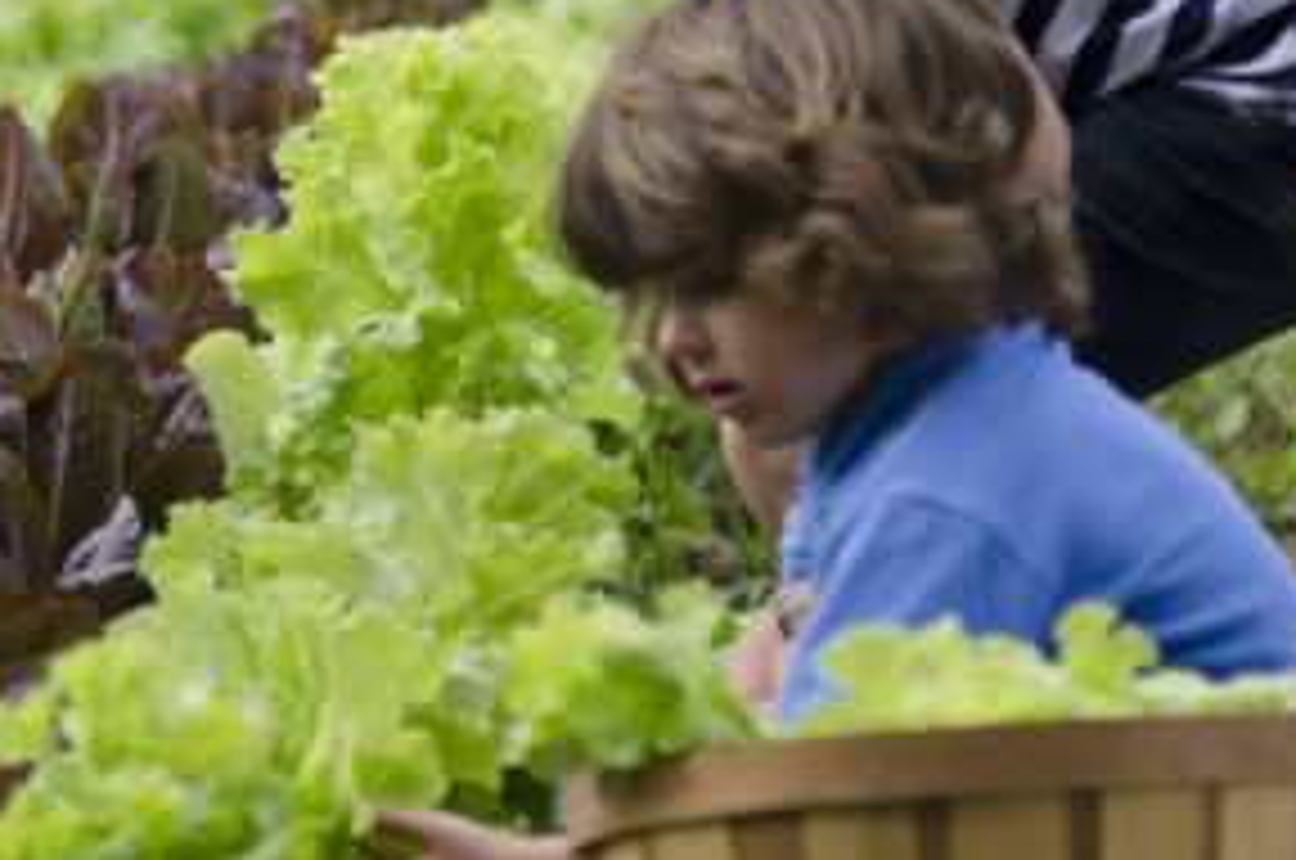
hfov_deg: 4.9
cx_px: 63
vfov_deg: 3.3
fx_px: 15107
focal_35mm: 420
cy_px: 83
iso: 100
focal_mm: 105
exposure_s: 1/500
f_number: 2.8
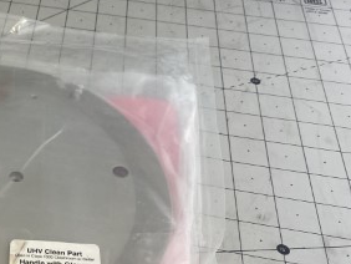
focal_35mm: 59
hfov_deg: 29.5
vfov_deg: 24.9
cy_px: 134
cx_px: -35
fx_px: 599
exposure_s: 1/120
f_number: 1.8
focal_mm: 4.25
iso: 125
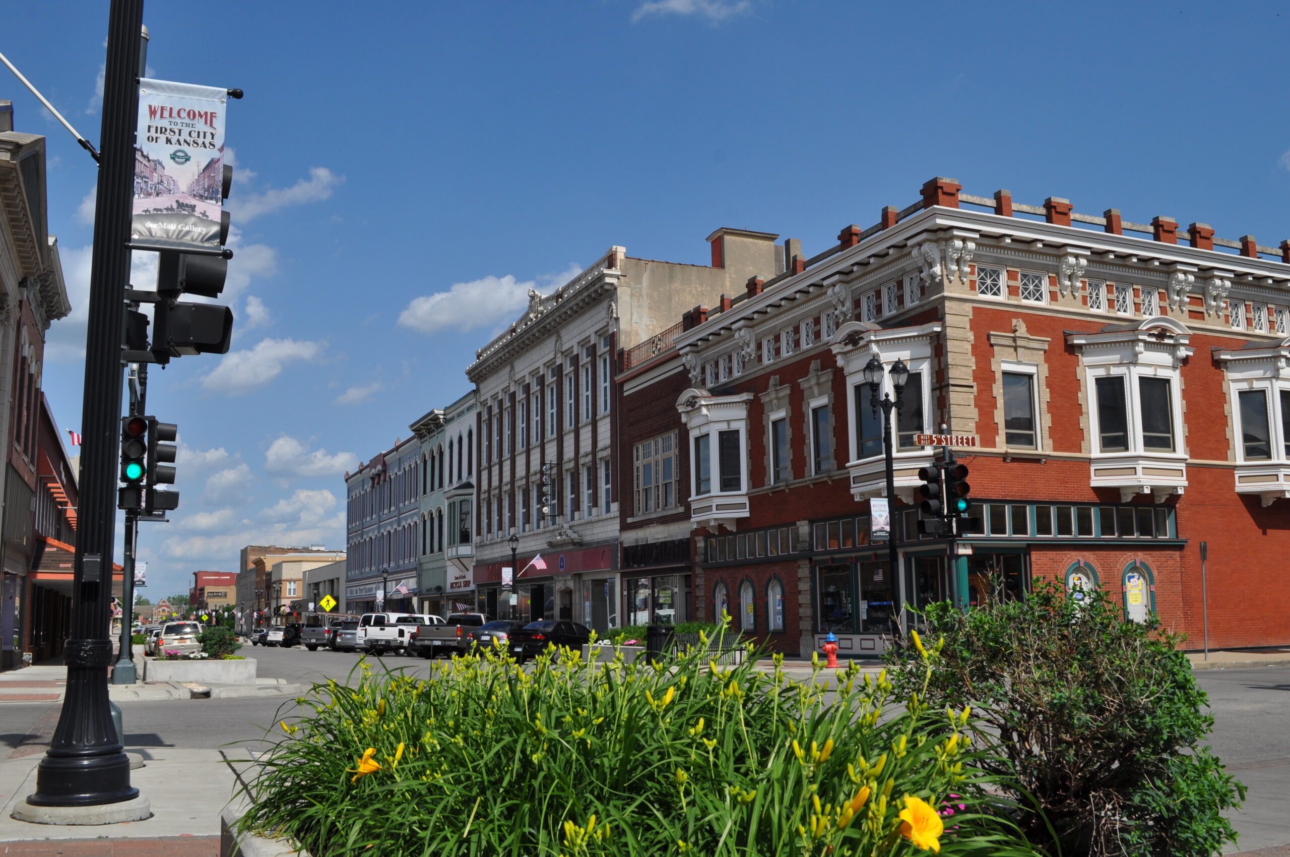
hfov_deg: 57.3
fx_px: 1181
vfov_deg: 39.9
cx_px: 645
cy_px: 428
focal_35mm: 33
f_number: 11
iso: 200
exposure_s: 1/500
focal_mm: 22
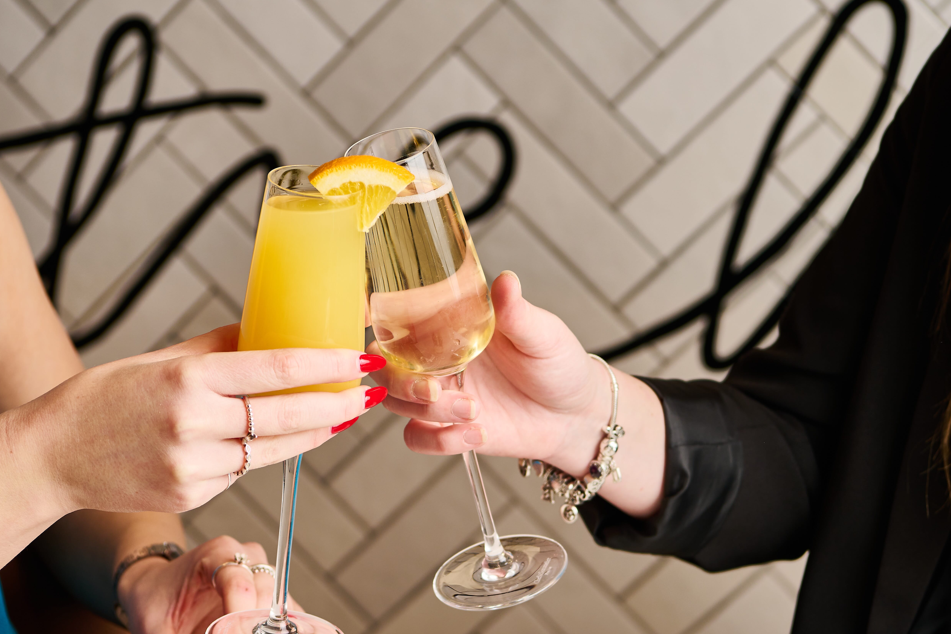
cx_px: 587
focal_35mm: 116
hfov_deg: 17.6
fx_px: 3064
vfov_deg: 11.8
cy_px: 448
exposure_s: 1/200
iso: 160
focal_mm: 70
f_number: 5
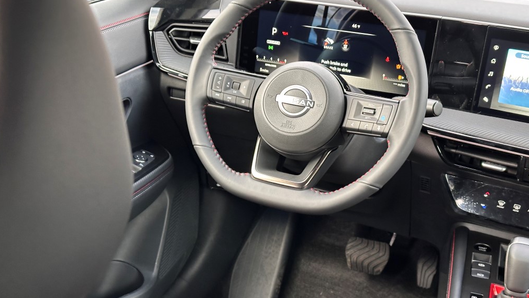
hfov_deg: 39.2
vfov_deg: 22.6
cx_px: 263
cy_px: 172
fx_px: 743
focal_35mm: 53
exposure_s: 1/45
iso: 250
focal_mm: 6.86
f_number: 1.78
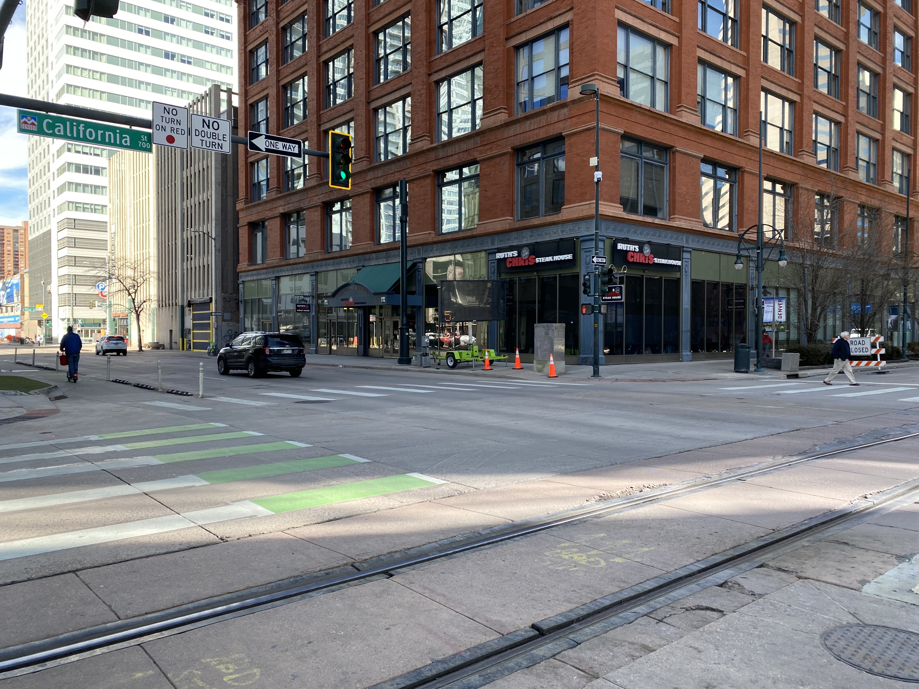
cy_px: 344
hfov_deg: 67.3
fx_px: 690
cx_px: 460
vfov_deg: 53.1
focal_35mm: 26
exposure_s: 1/315
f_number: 1.8
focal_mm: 4.25
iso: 32
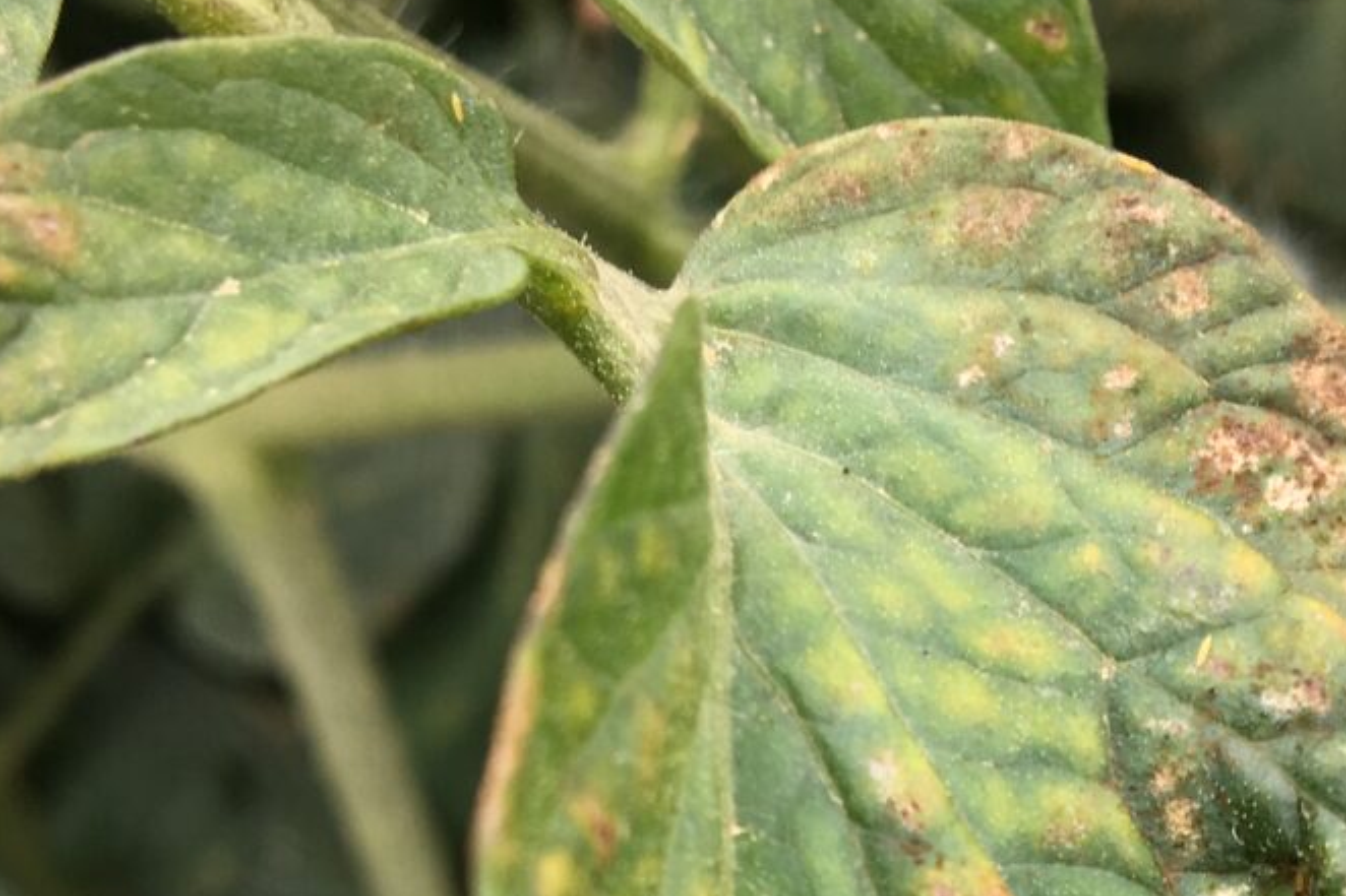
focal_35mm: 70
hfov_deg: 28.5
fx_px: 2616
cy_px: 1203
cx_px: 968
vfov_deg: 18.0
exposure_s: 1/299
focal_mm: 4.15
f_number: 2.2
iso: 25
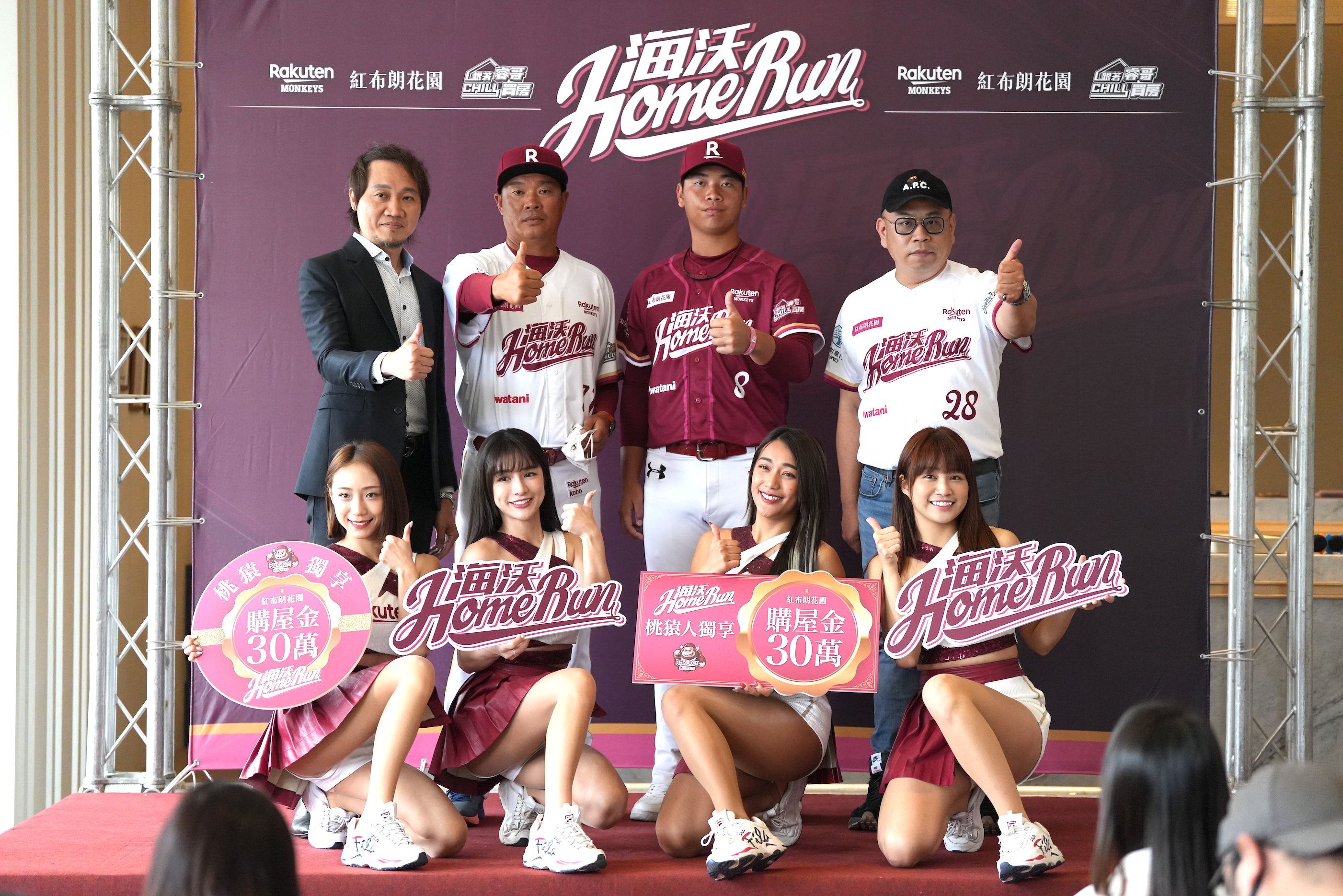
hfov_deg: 24.2
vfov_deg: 16.3
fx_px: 3134
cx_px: 672
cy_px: 448
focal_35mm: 84
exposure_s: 1/1000
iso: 3200
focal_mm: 84
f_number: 2.8
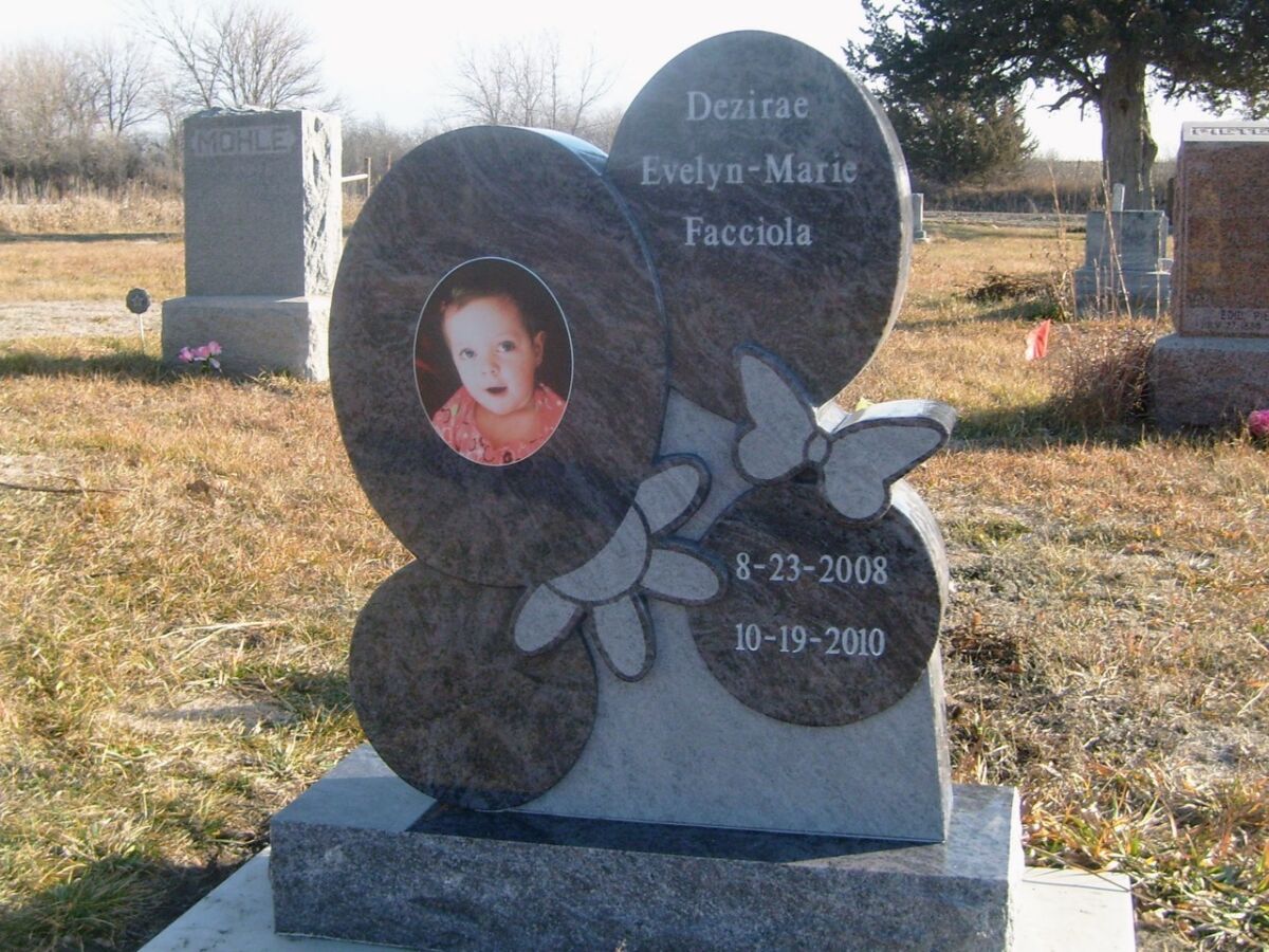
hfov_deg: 52.6
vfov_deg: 40.7
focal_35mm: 35
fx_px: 1283
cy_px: 476
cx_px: 634
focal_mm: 5.8
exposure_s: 1/125
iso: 80
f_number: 7.1
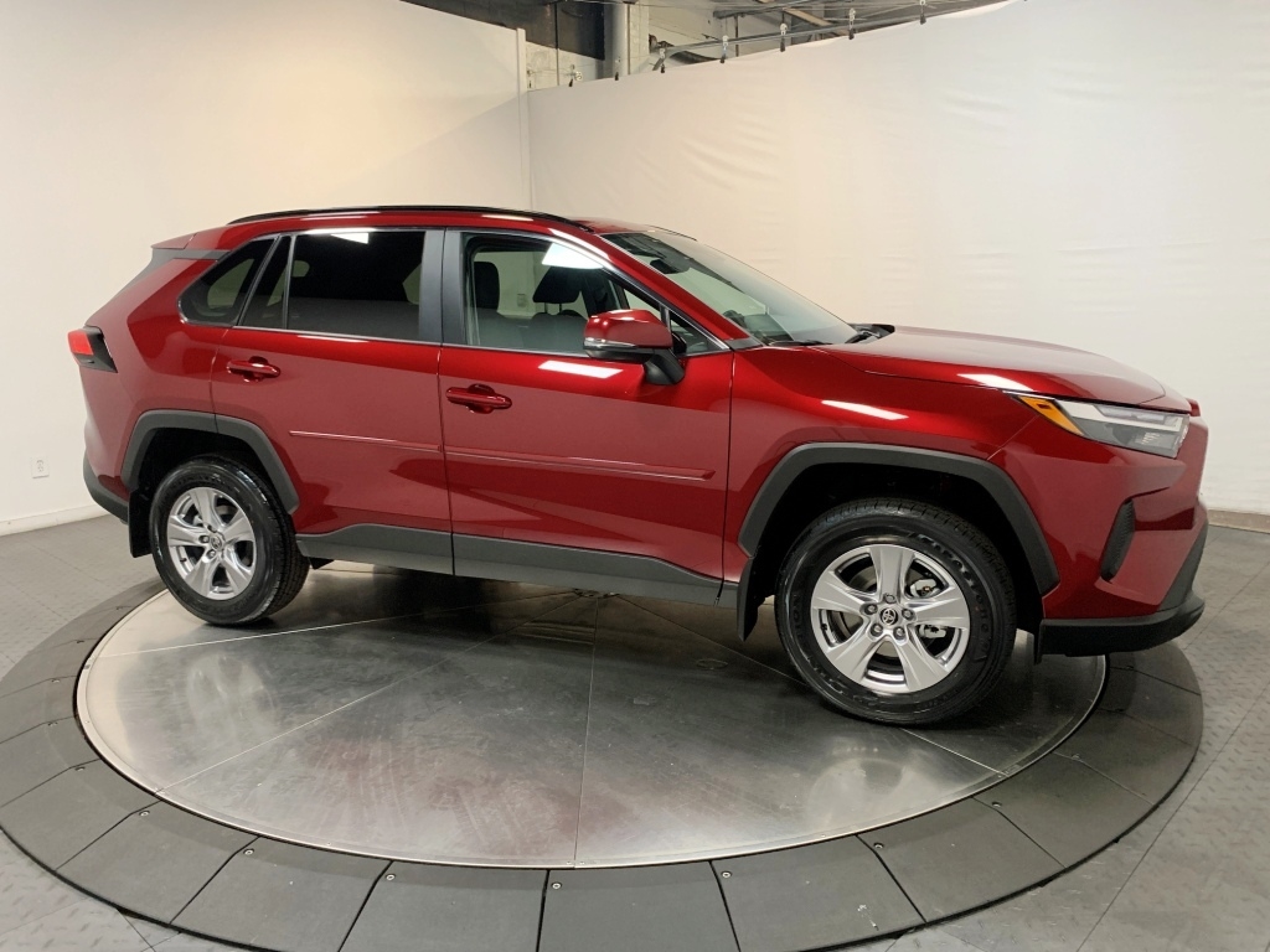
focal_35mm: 26
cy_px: 476
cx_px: 635
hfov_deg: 67.3
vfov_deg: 53.1
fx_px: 954
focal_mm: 4.25
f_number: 1.8
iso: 250
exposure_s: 1/60
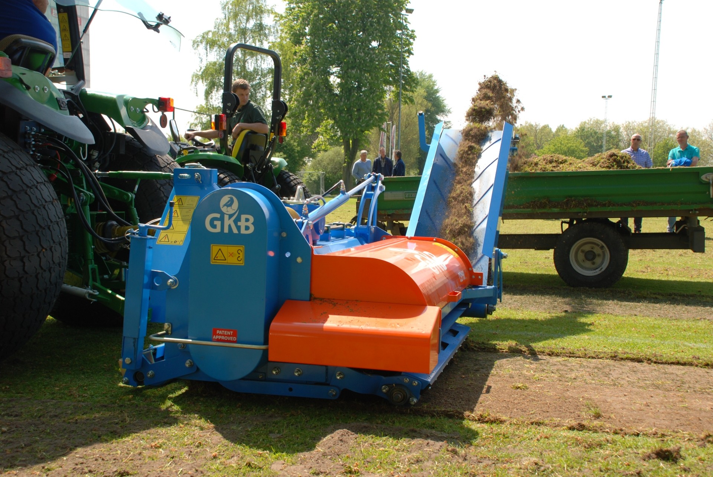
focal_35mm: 46
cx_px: 356
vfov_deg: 29.0
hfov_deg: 42.3
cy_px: 238
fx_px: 922
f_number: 7.1
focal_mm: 31
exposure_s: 1/200
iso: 125
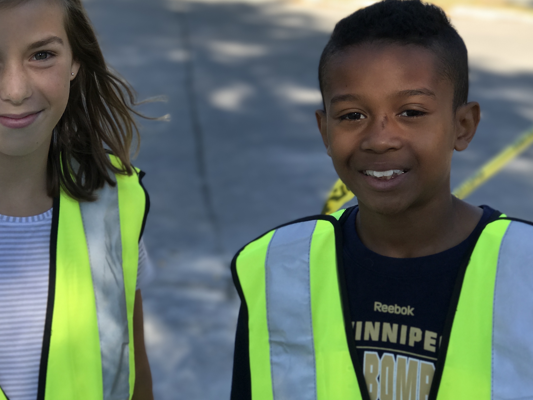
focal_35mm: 89
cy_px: 231
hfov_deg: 21.9
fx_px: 1371
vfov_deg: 16.6
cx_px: 169
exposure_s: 1/241
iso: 20
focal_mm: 6.6
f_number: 2.8
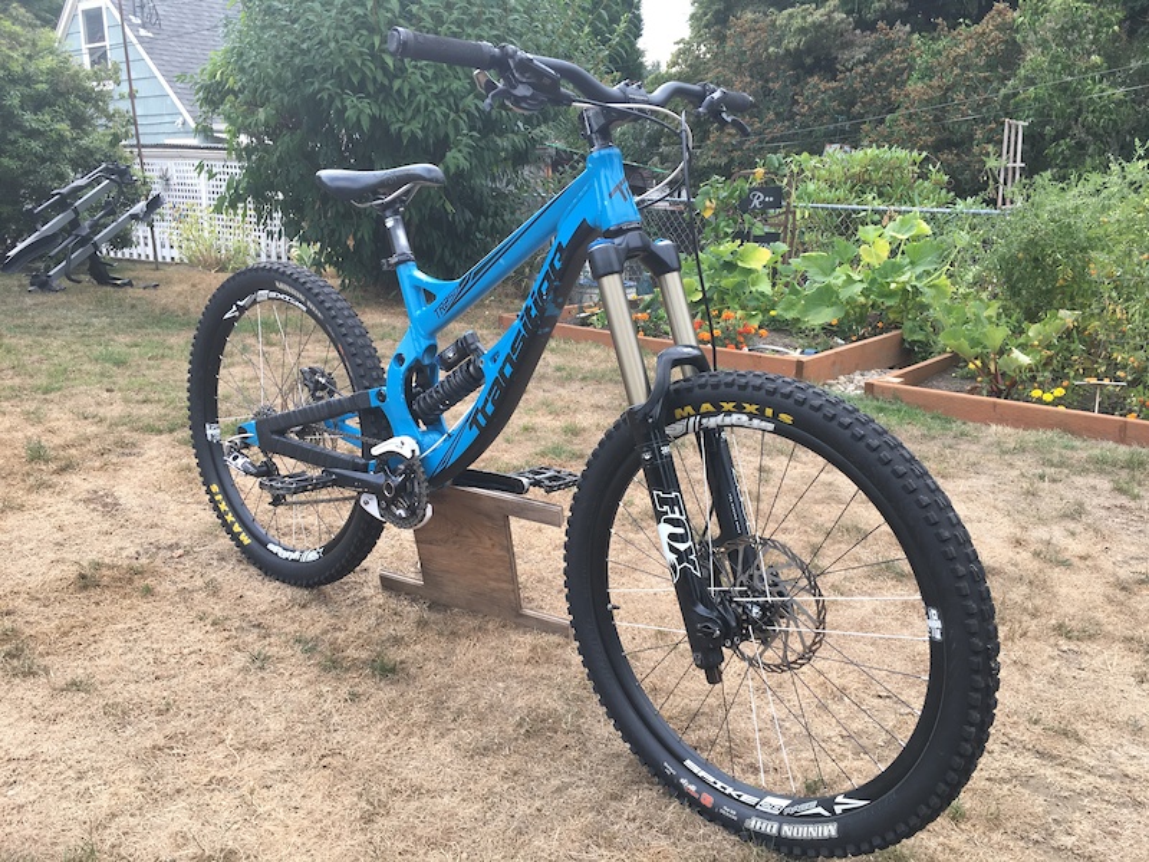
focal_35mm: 29
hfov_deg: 61.7
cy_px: 431
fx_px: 963
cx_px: 574
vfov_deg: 48.2
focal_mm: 4.15
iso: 25
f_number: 2.2
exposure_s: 1/120
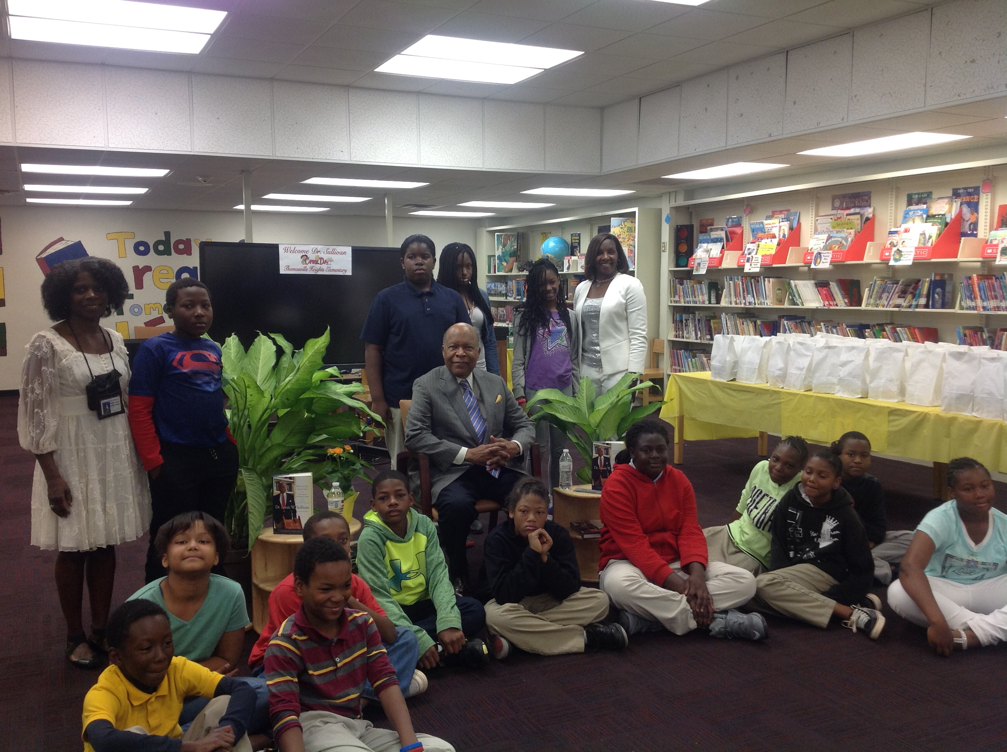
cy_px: 376
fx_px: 1017
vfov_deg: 40.6
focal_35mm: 35
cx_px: 504
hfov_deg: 52.7
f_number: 2.4
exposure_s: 1/40
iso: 64
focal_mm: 4.28
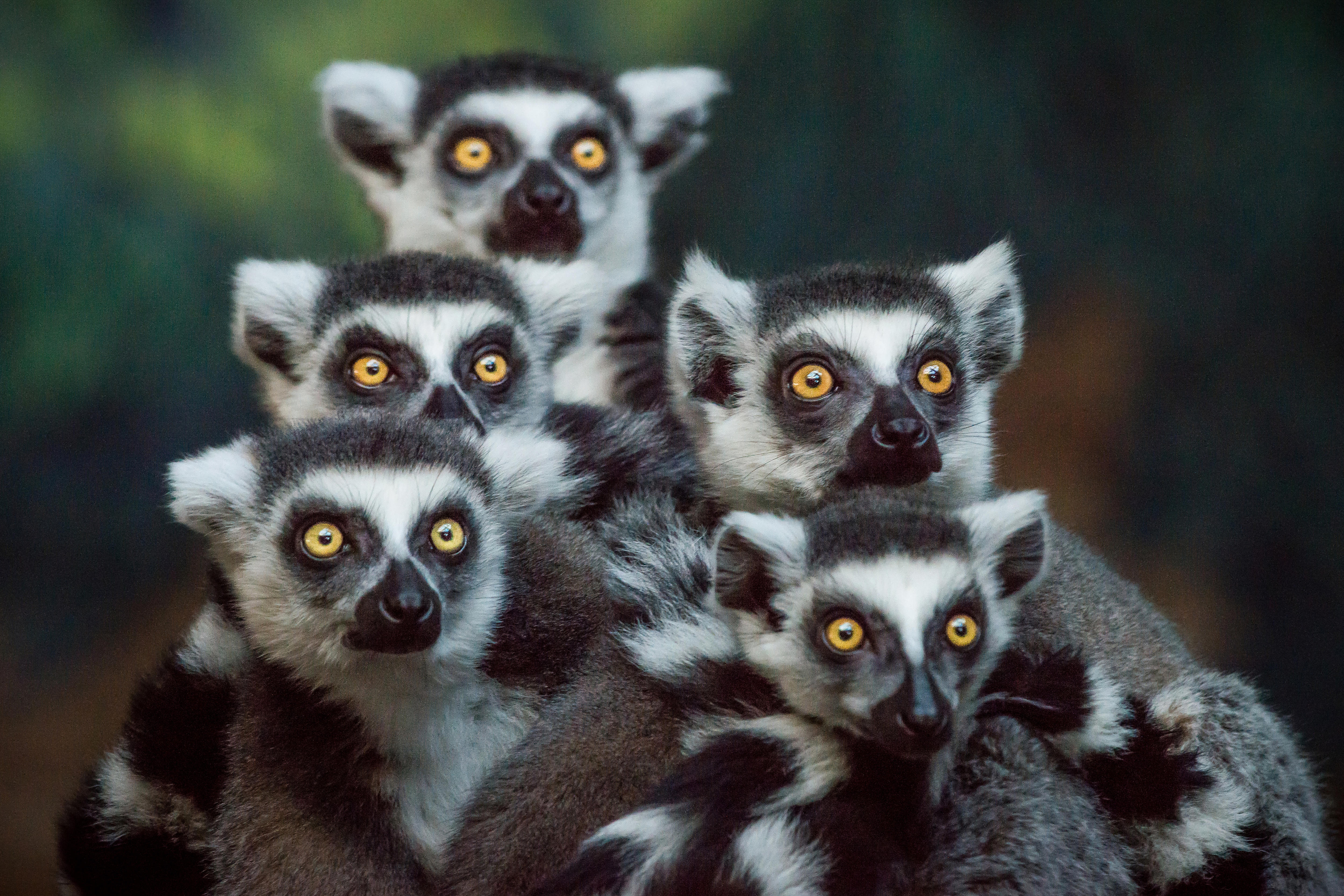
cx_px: 672
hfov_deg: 6.9
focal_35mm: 300
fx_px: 11202
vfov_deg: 4.6
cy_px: 448
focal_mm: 300
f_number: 8
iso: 4000
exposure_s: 1/400
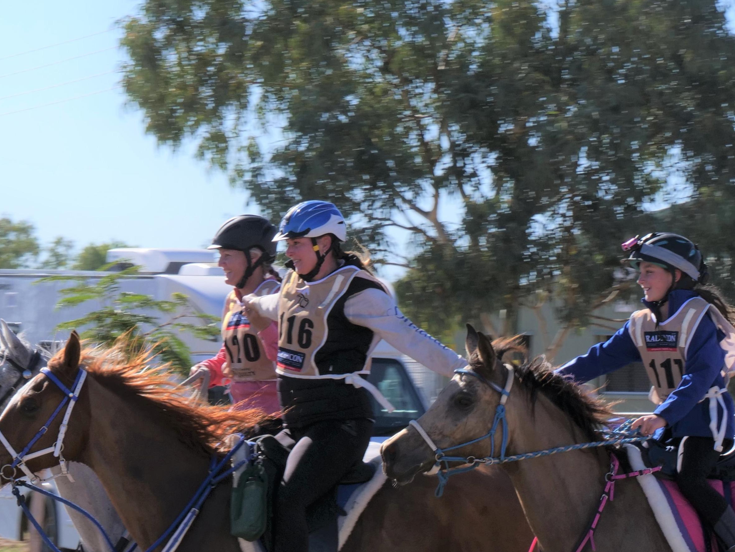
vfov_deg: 6.3
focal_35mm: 234
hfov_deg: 8.5
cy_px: 467
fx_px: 4969
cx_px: 261
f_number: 10
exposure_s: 1/250
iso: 160
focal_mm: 55
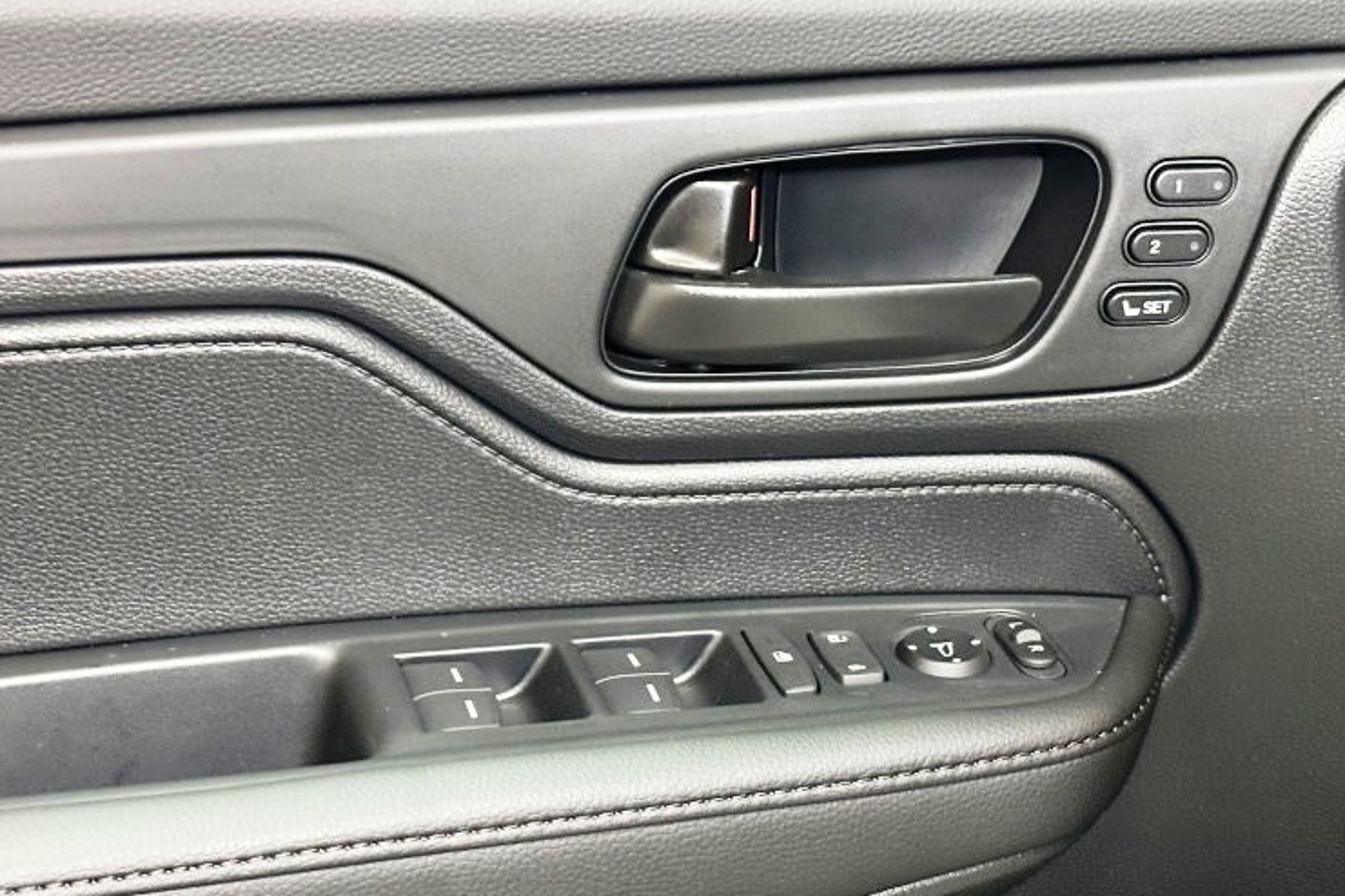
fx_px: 2578
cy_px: 678
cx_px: 857
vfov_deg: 19.6
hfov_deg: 29.1
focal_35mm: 69
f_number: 1.78
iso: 640
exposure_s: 1/24
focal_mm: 6.86
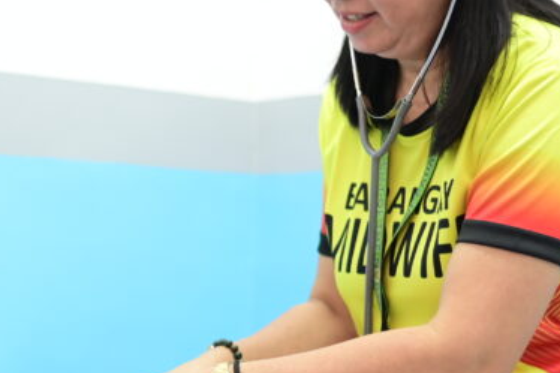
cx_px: 103
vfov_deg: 10.0
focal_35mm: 137
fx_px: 2130
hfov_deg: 14.9
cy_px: 257
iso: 1600
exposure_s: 1/320
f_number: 2
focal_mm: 50
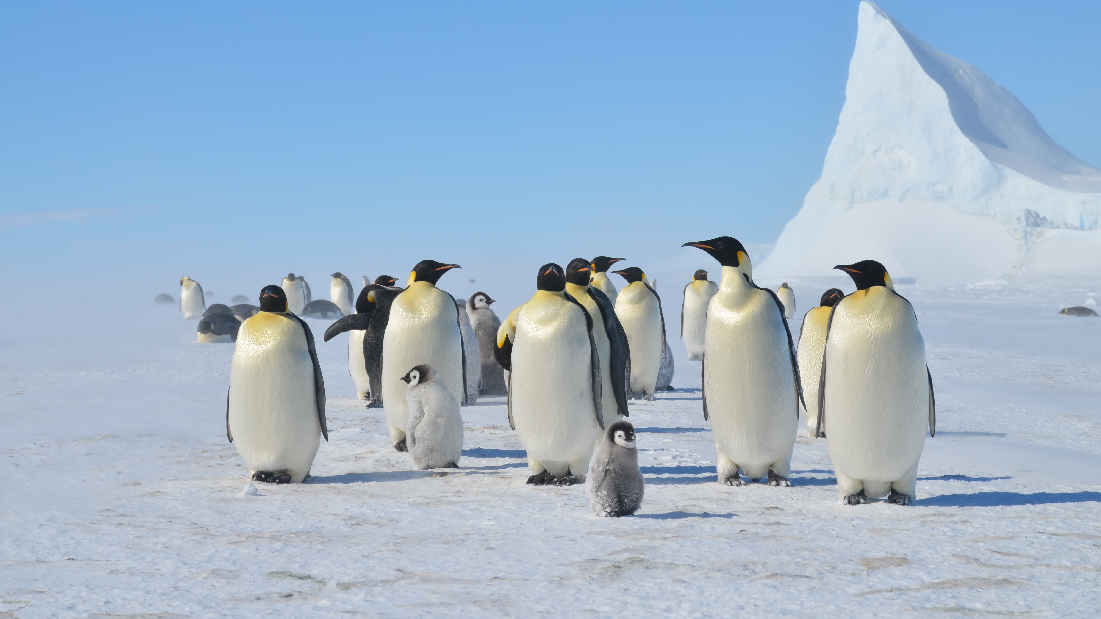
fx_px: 2585
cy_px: 326
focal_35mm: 89
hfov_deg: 24.0
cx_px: 552
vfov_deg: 13.7
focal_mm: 55
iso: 100
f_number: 13
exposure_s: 1/640
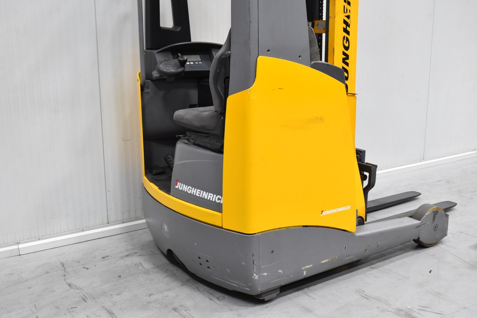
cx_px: 238
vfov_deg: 33.0
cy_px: 159
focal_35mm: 40
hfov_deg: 47.9
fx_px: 537
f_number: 6.3
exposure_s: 1/40
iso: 1600
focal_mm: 27
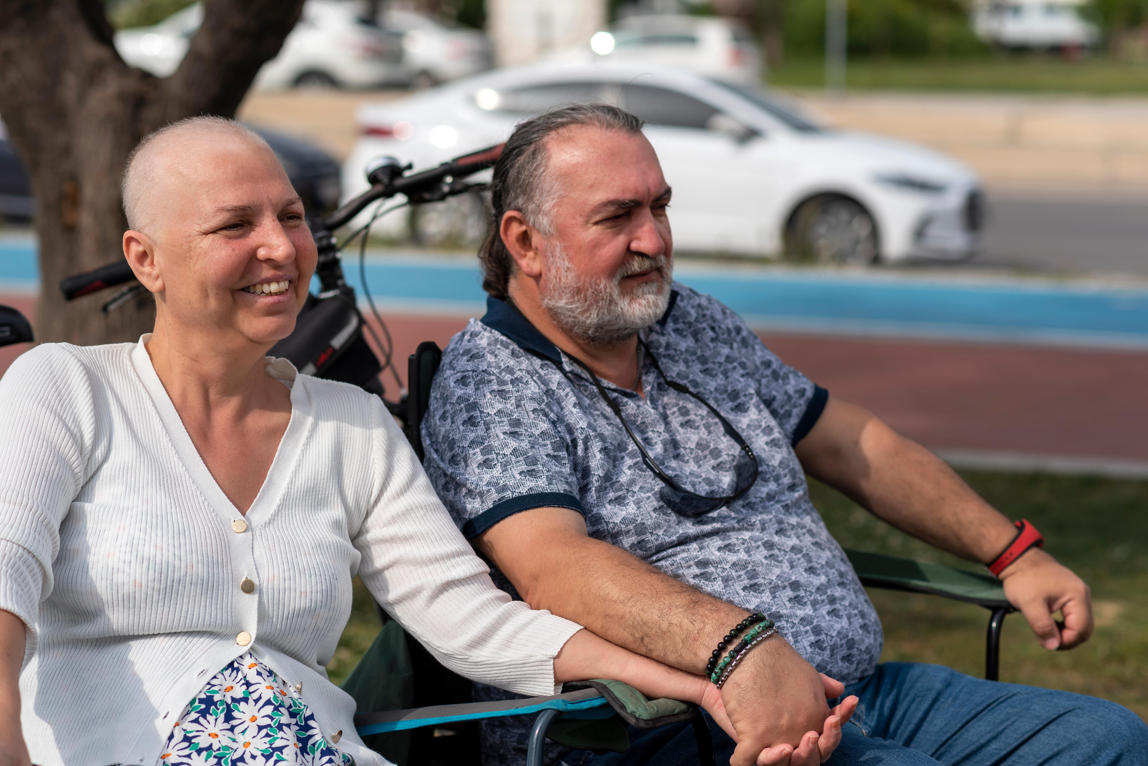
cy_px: 383
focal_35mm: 85
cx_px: 574
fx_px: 2711
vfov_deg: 16.1
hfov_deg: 23.9
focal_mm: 85
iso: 100
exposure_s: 1/2500
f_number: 3.5
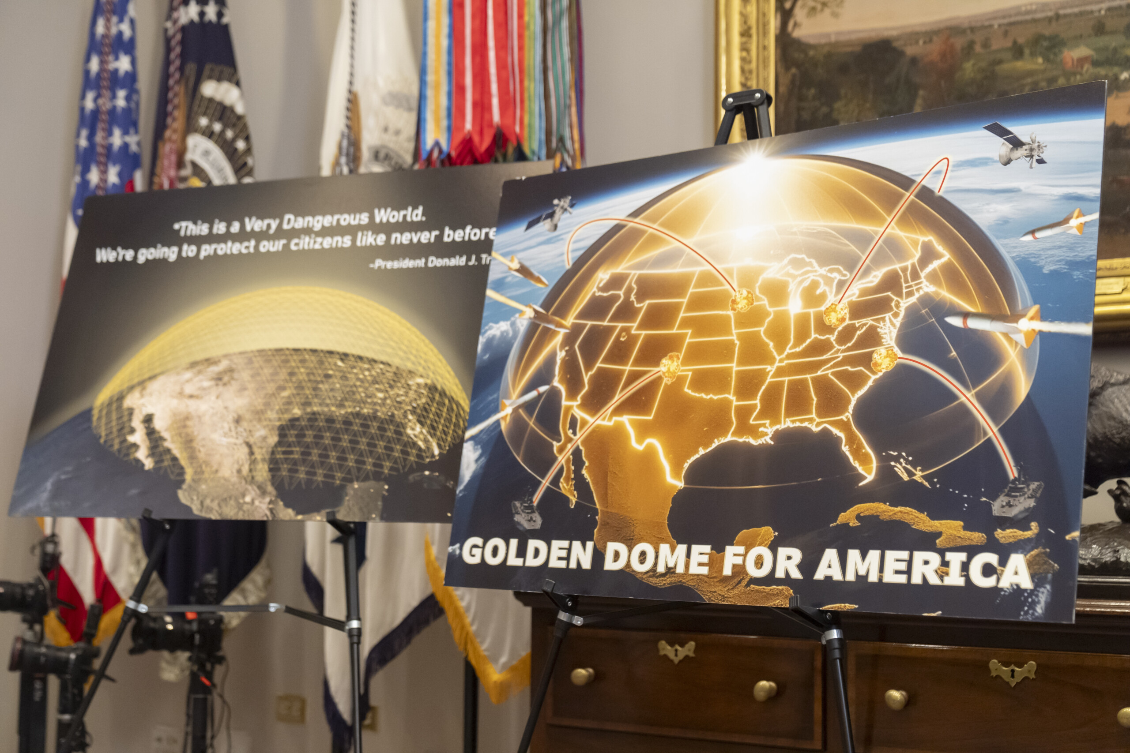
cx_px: 565
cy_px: 376
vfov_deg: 28.1
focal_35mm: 48
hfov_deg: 41.1
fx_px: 1507
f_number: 2.8
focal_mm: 48
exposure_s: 1/400
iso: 5000
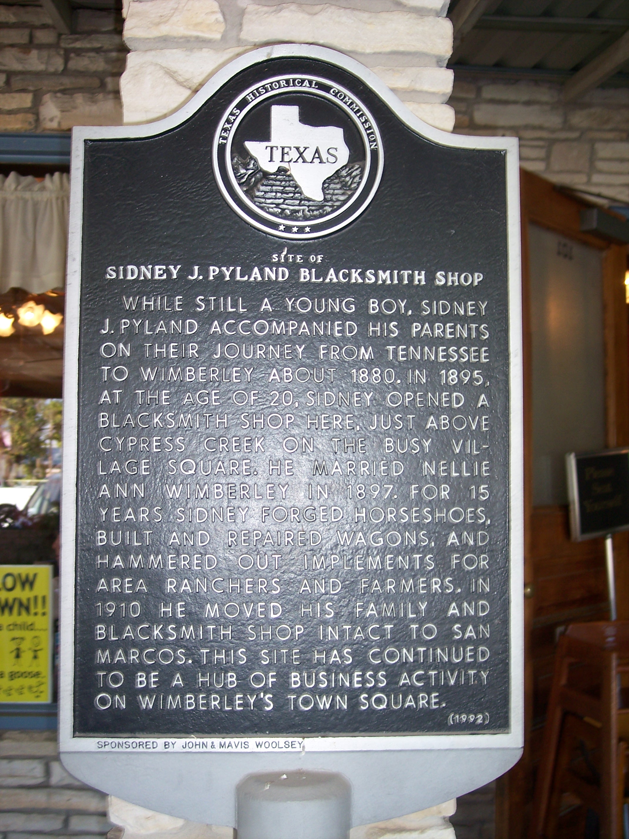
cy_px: 420
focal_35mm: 39
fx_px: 945
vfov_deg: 47.9
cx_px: 314
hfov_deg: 36.8
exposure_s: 1/60
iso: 100
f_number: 2.8
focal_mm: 8
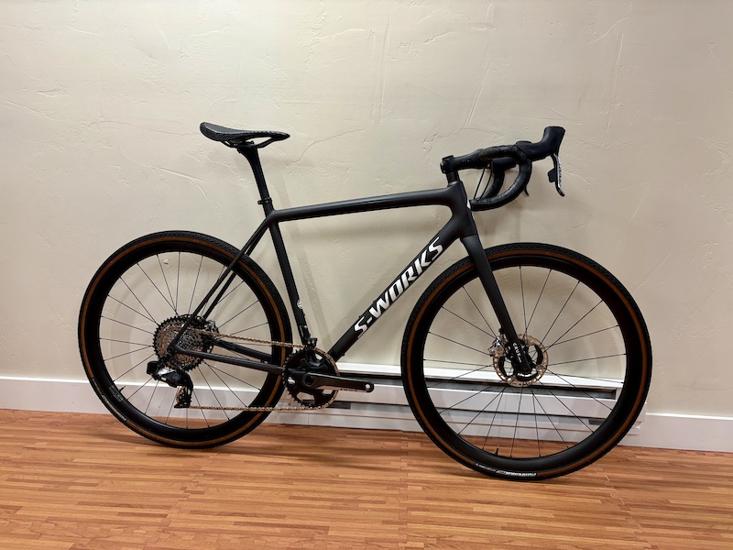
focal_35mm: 26
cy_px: 275
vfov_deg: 53.1
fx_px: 551
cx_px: 366
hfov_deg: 67.3
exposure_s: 1/60
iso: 100
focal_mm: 5.96
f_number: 1.6
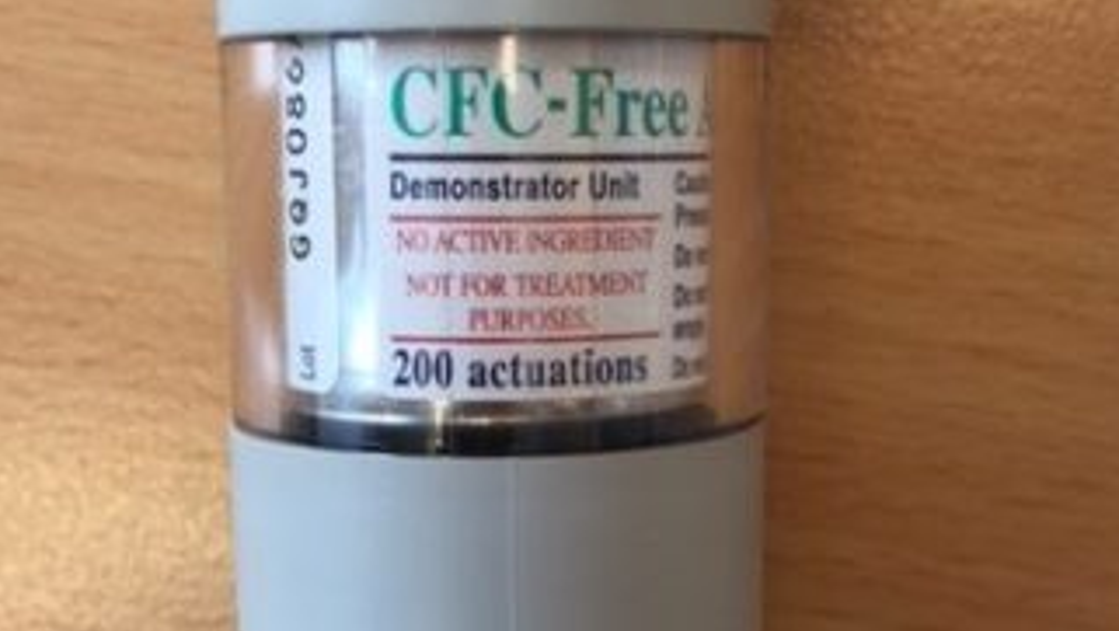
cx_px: 607
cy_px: 450
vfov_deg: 20.3
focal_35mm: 59
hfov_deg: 35.4
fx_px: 1752
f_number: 2.2
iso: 25
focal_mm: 4.15
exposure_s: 1/50
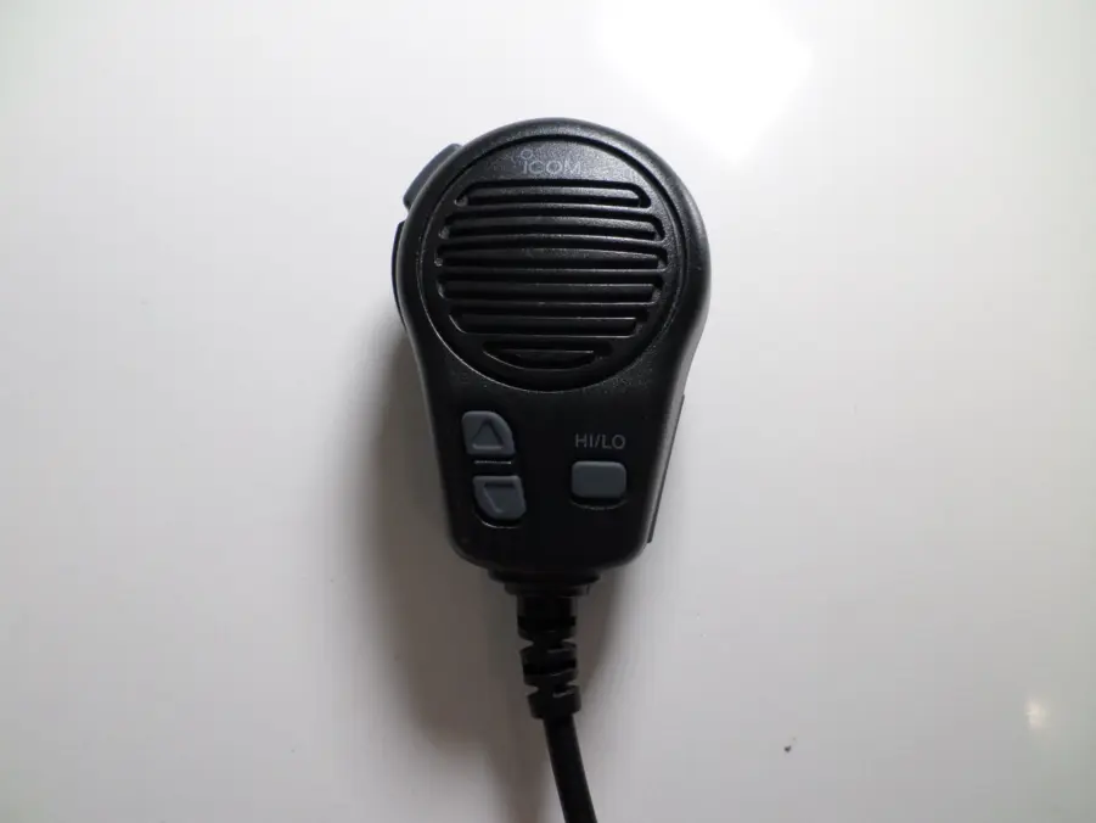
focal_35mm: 25
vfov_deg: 54.9
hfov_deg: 69.4
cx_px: 548
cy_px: 412
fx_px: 792
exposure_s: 1/90
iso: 80
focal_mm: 4.5
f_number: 2.5
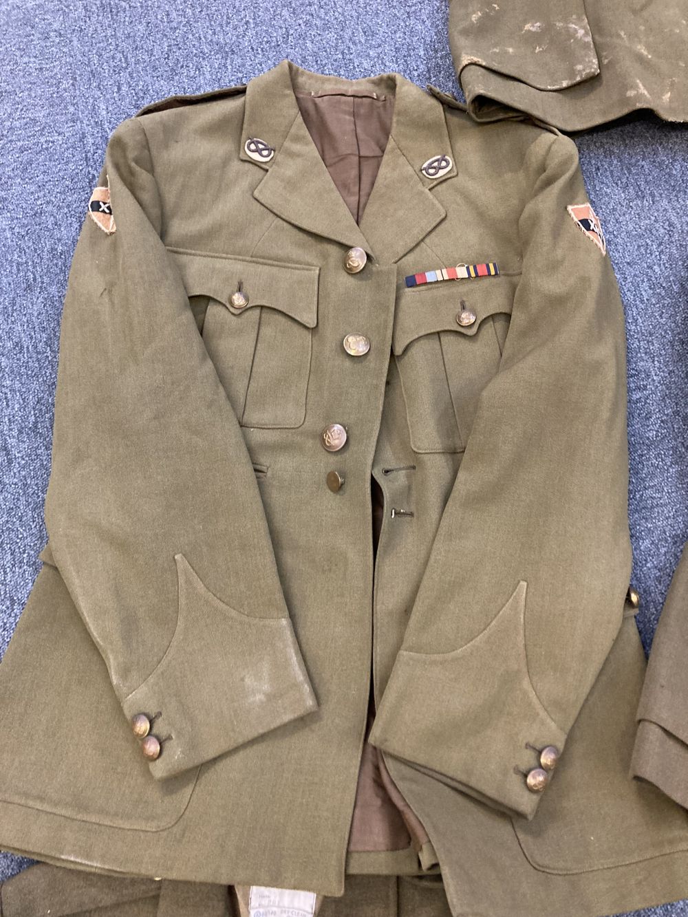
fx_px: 742
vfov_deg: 63.4
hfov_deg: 49.8
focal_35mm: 28
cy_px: 458
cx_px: 344
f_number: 1.8
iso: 320
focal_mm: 3.99
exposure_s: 1/50
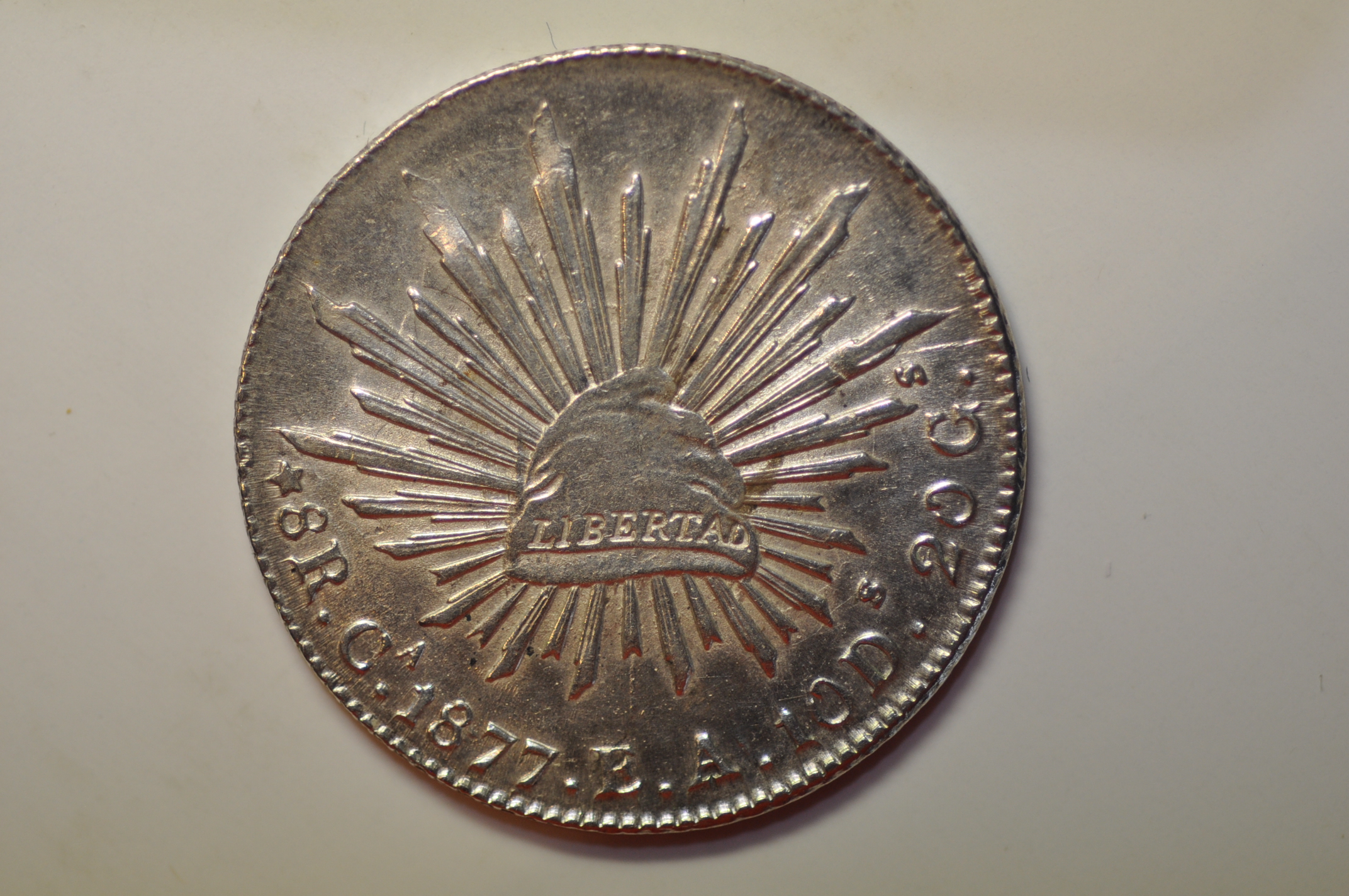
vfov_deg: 15.2
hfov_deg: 22.6
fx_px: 3368
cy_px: 448
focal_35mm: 90
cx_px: 674
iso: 400
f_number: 4
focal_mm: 60
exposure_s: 1/250
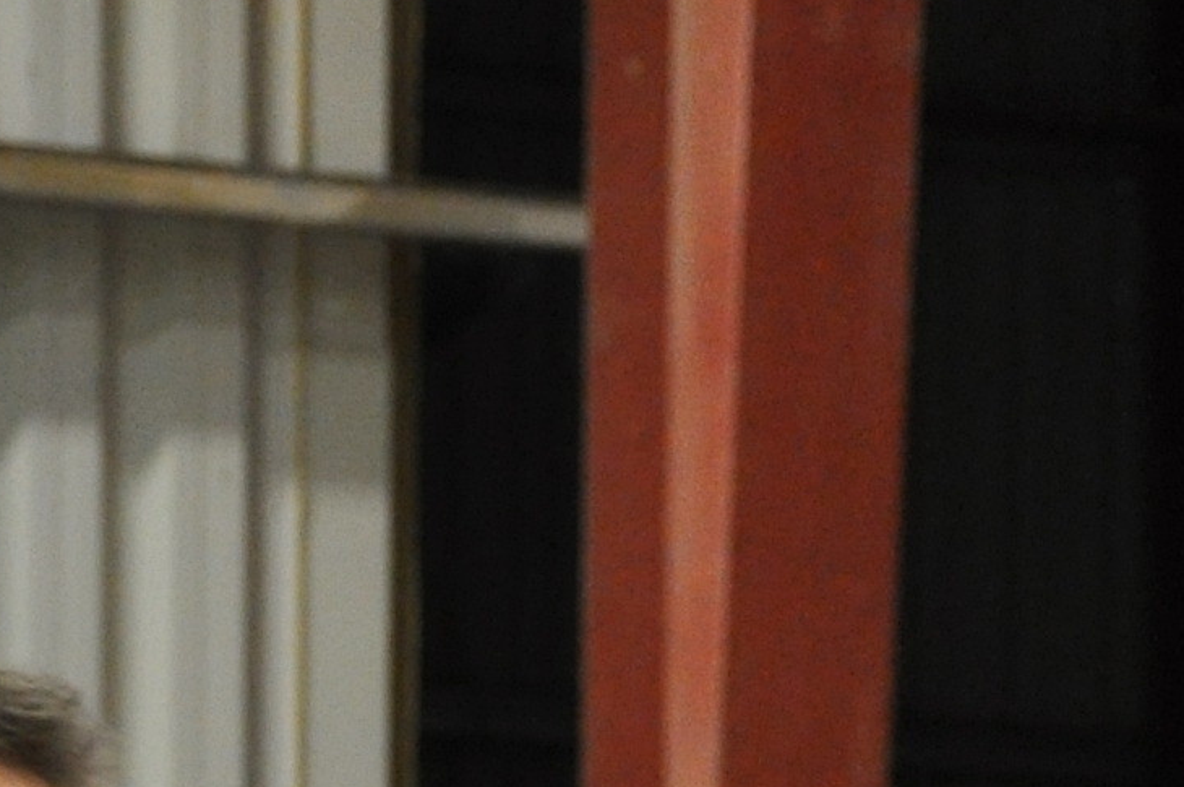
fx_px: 9264
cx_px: 1873
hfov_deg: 7.2
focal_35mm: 282
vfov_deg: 4.7
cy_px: 2105
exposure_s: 1/40
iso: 800
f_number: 4.2
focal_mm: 32
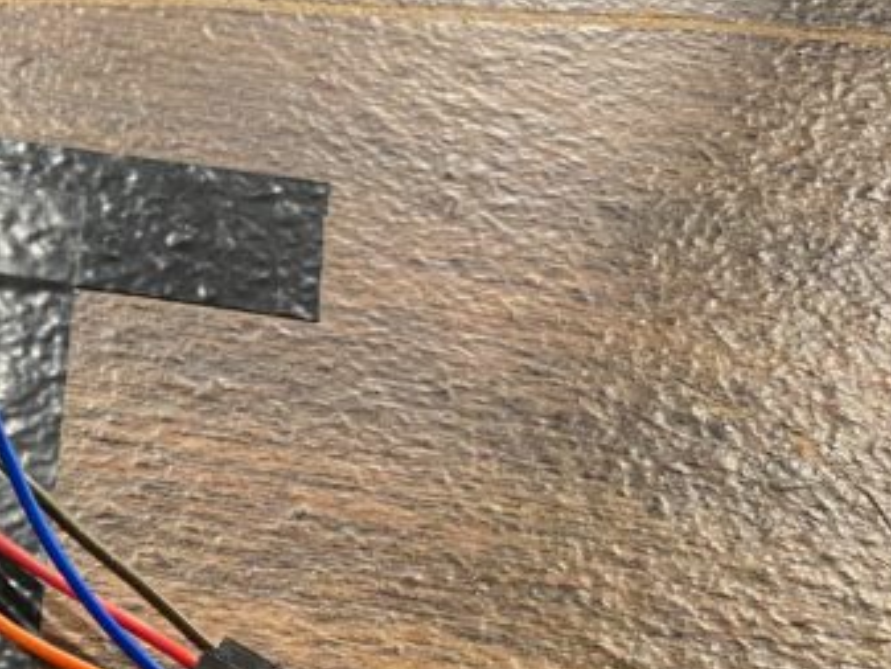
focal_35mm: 79
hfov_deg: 21.4
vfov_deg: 18.0
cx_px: -386
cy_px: 725
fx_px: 2034
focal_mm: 4.25
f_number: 1.8
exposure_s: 1/60
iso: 320
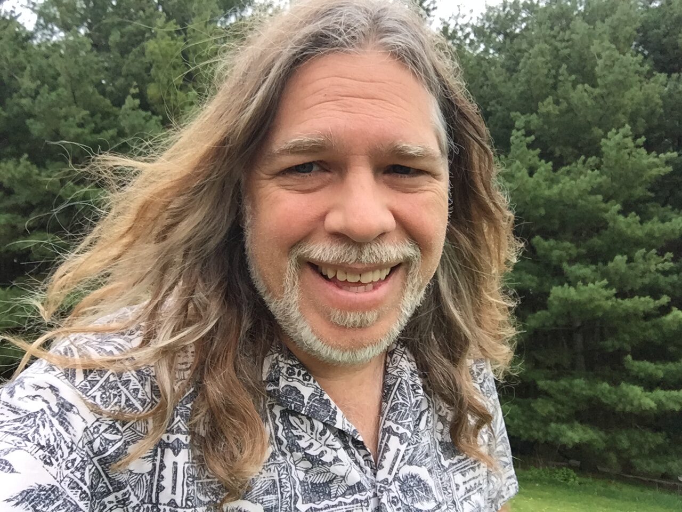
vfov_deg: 45.4
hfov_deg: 58.4
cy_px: 256
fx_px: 611
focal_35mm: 31
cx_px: 341
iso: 32
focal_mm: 2.65
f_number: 2.2
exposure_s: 1/380
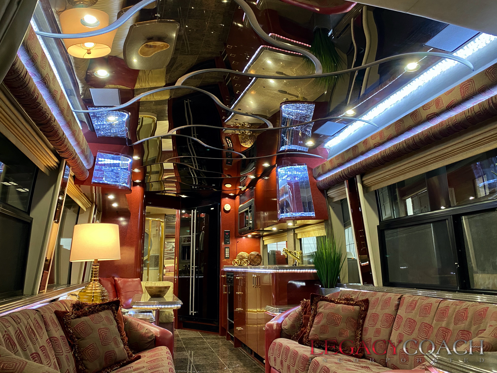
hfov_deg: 67.3
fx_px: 373
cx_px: 248
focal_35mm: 26
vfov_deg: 53.1
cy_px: 186
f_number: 1.8
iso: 400
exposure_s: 1/51
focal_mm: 4.25
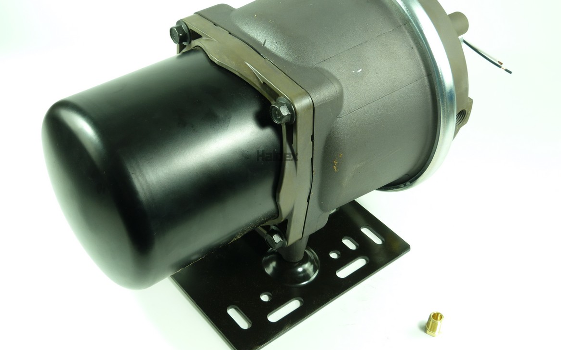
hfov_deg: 42.7
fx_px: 718
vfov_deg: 27.4
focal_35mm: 47
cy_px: 155
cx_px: 277
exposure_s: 1/13
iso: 80
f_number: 4
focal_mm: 7.8
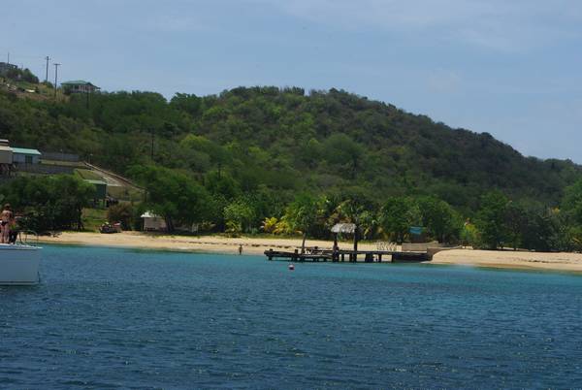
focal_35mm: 82
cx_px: 291
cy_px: 195
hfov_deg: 24.7
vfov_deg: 16.7
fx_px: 1328
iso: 400
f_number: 13
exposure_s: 1/500
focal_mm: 55
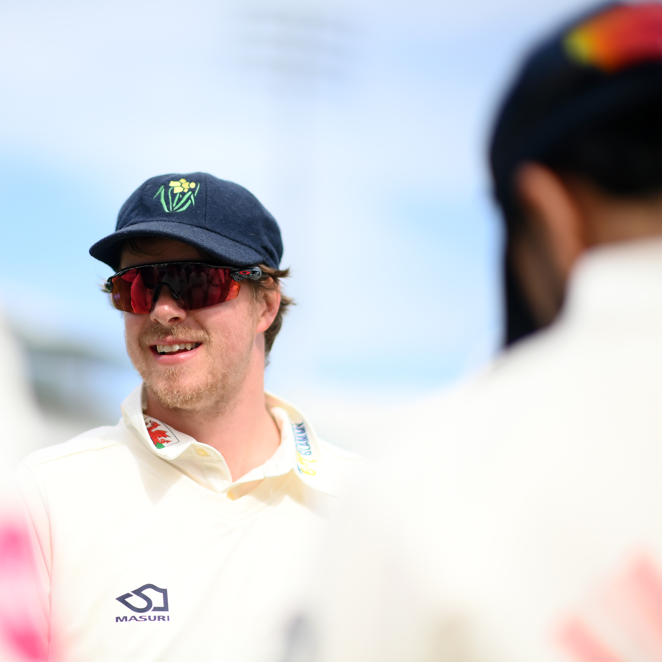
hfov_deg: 15.9
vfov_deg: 16.0
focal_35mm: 109
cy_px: 332
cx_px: 188
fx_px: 2358
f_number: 1.4
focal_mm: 85
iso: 125
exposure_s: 1/6400
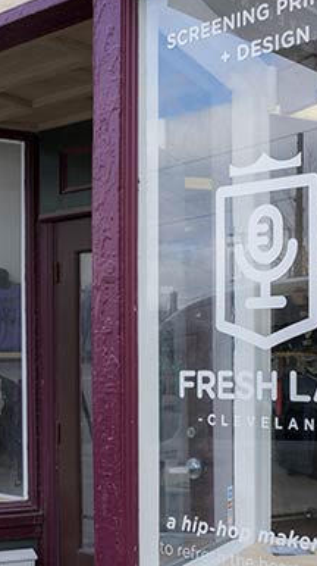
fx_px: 734
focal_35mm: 49
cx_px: 172
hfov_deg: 24.4
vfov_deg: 42.0
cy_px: 323
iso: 400
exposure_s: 1/160
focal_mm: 24
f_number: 6.3
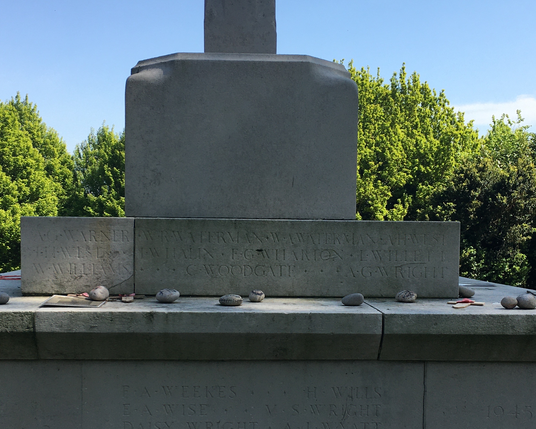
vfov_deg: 30.7
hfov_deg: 38.0
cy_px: 271
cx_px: 249
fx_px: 777
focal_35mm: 49
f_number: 2.2
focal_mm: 4.15
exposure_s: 1/974
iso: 25
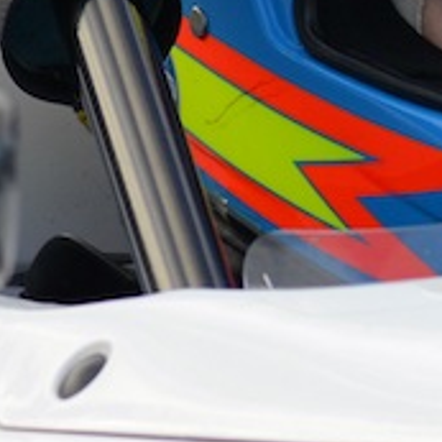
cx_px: 912
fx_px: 50980
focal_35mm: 3529
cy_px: 249
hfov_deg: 0.5
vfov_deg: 0.5
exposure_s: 1/640
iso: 800
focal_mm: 600
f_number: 6.3
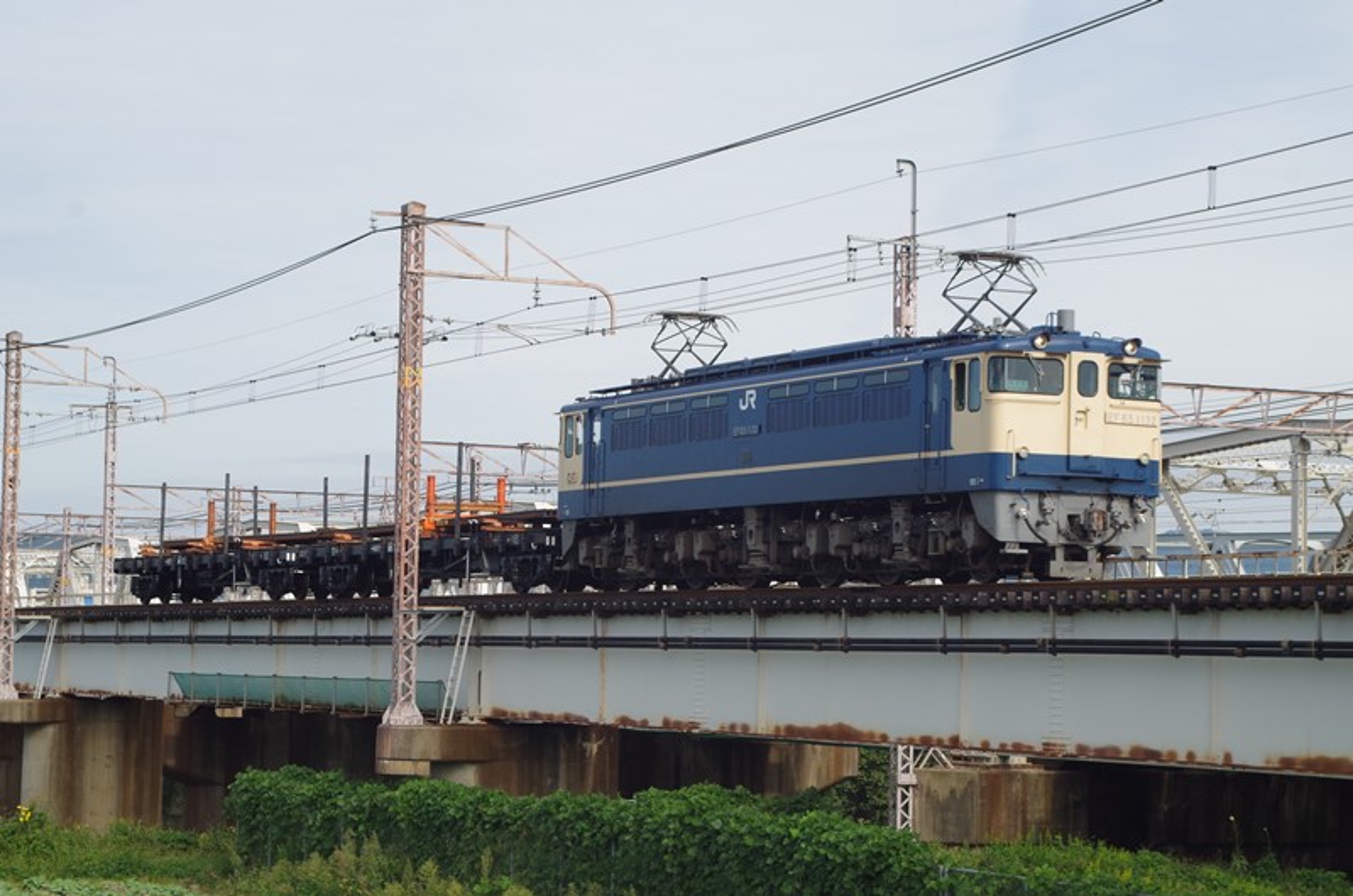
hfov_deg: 25.7
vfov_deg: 17.2
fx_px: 2963
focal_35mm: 79
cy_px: 448
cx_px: 676
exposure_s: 1/640
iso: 400
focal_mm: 53
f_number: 8
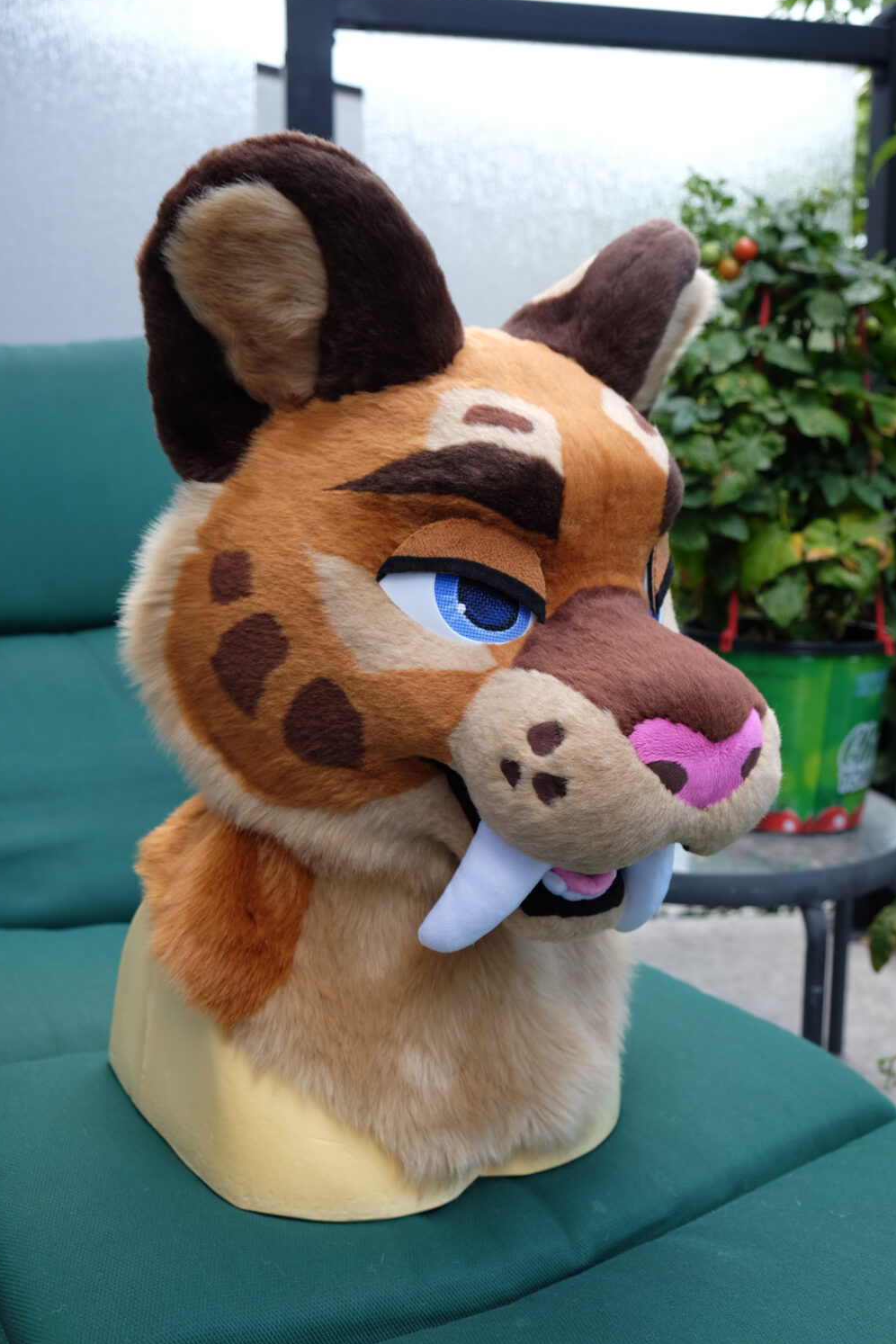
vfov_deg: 51.9
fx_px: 1381
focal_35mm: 37
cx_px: 452
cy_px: 663
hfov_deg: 35.9
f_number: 4
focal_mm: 24.3
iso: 200
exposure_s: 1/150
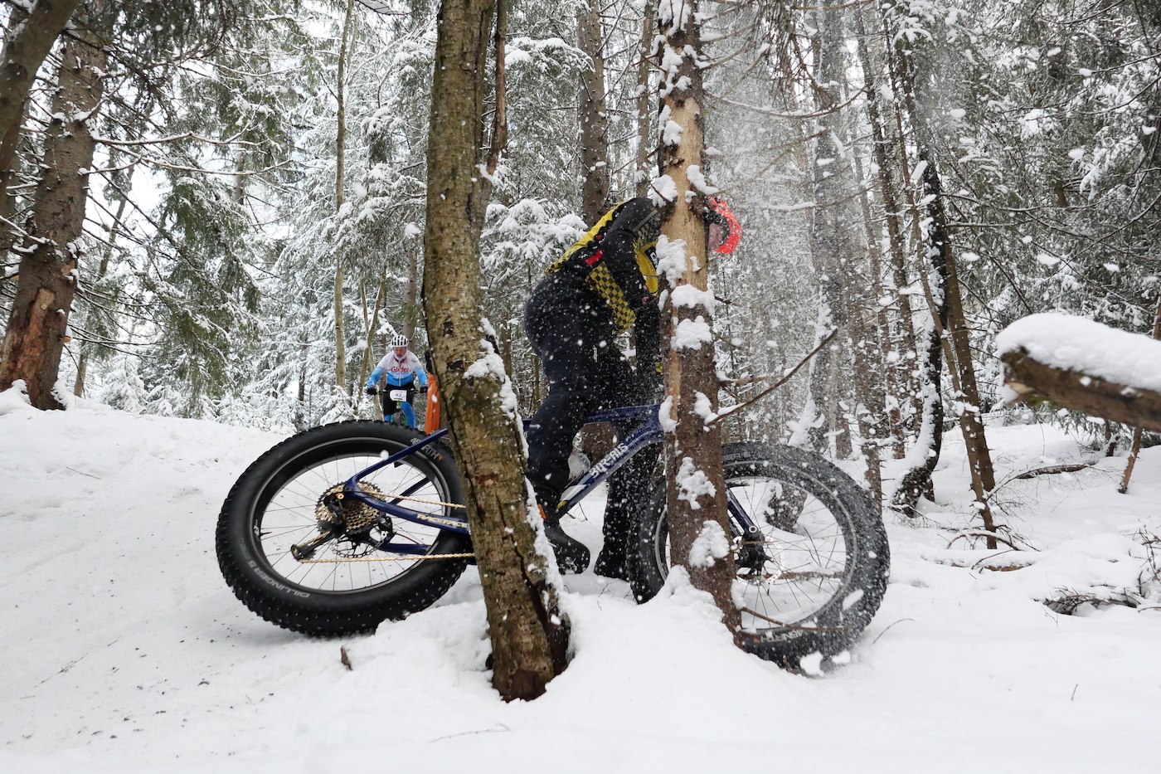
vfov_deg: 53.1
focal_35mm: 24
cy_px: 387
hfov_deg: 73.8
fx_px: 774
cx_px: 580
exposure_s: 1/800
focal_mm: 10.9
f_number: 2.2
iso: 1600
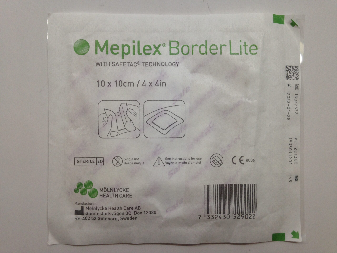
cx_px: 168
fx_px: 321
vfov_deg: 42.9
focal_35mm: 33
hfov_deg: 55.4
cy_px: 126
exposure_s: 1/60
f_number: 2.4
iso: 50
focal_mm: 4.12
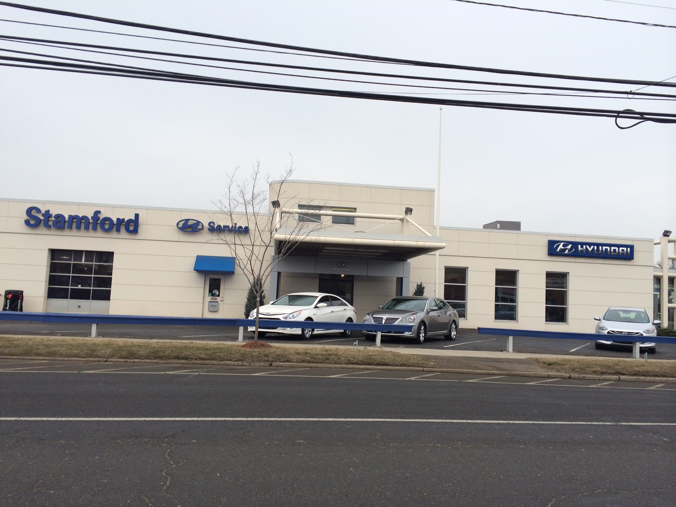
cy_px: 254
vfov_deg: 46.8
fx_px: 586
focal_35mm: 30
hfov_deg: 60.0
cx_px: 338
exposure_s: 1/1001
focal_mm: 4.12
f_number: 2.2
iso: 32
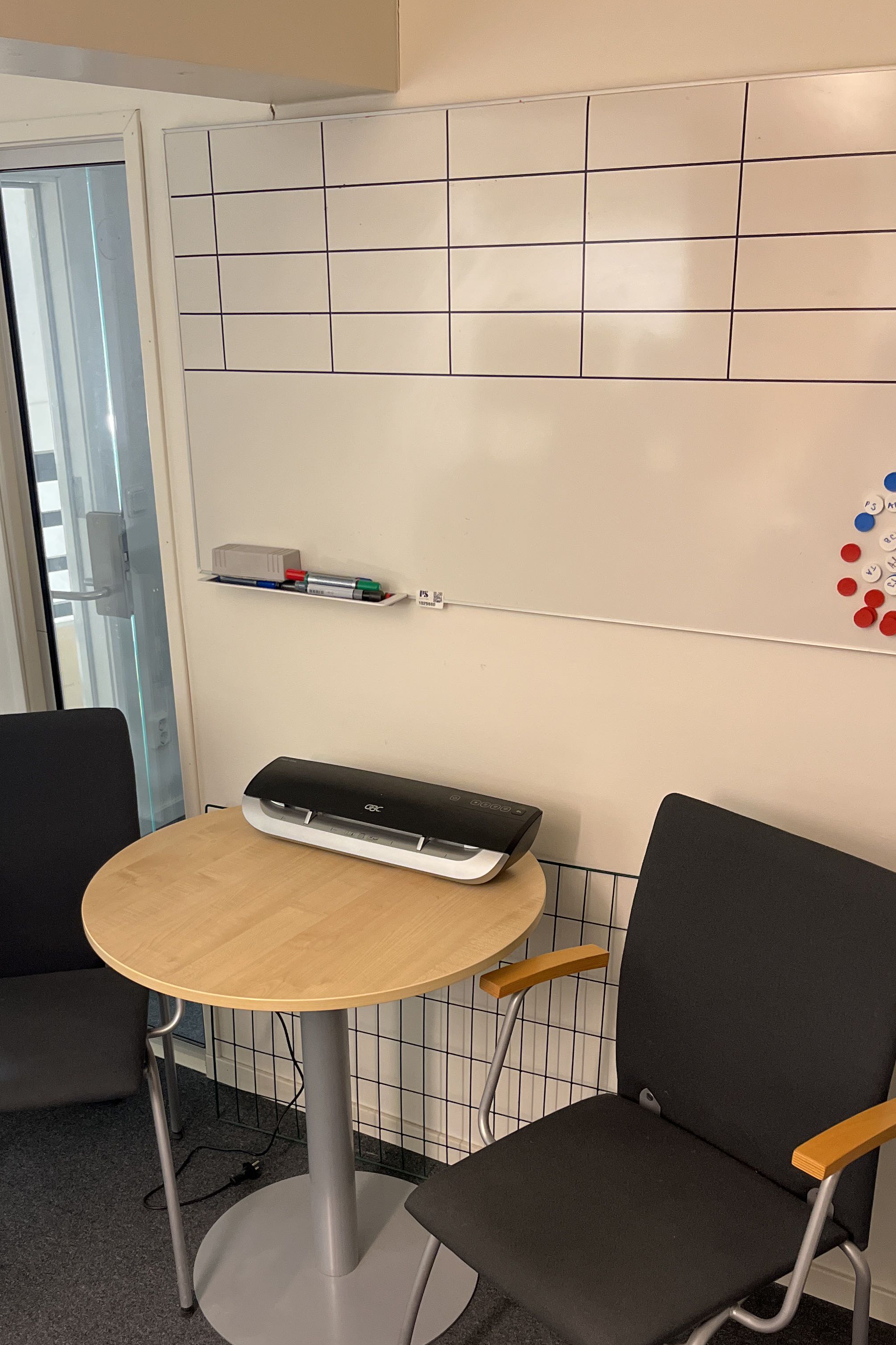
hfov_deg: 36.7
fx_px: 1344
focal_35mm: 36
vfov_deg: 52.7
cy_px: 814
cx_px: 353
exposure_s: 1/60
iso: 320
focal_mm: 5.1
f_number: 1.6
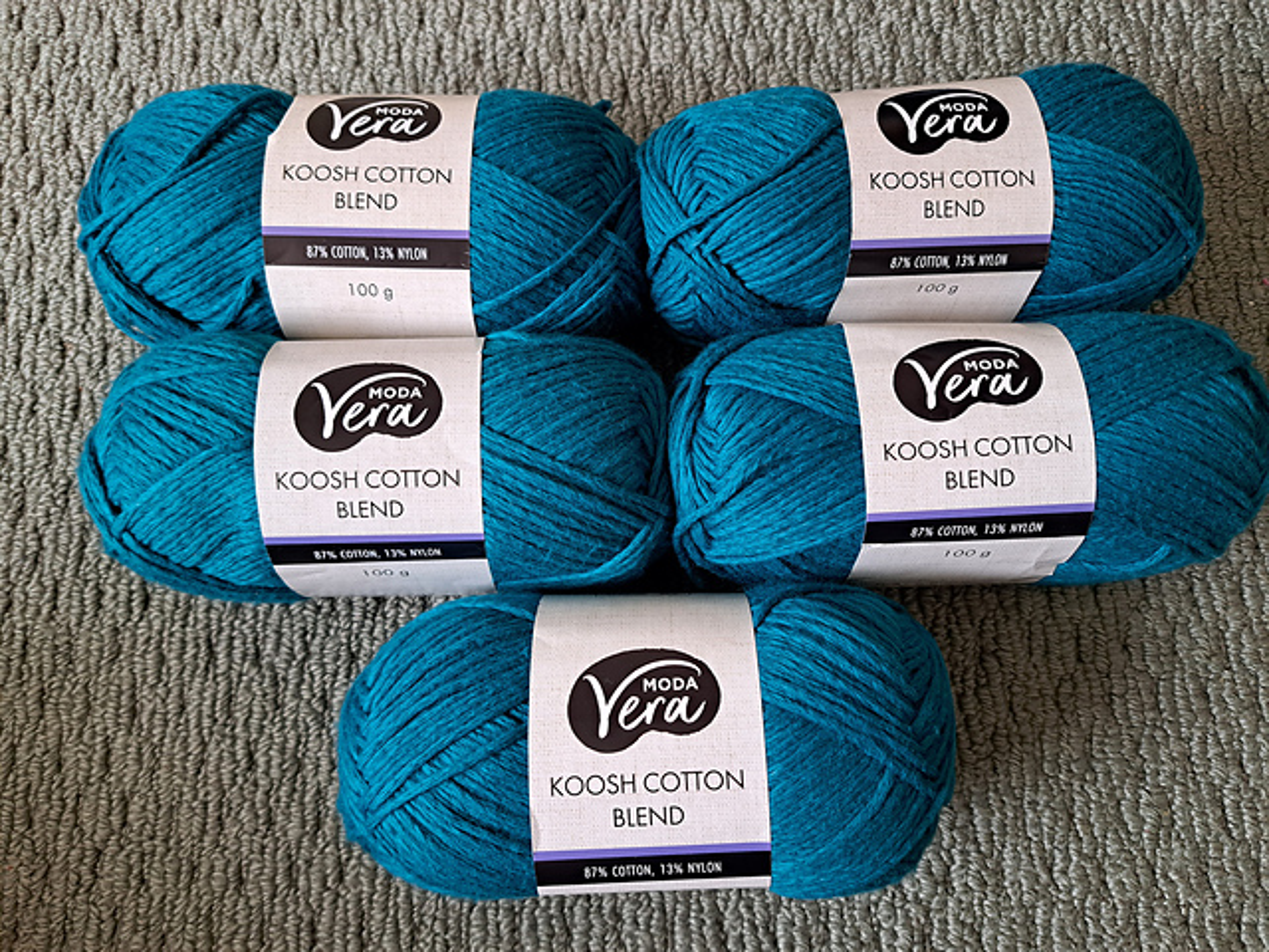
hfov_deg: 71.6
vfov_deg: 56.8
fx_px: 880
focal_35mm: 24
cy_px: 476
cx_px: 634
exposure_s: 1/50
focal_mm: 5.23
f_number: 1.8
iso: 200
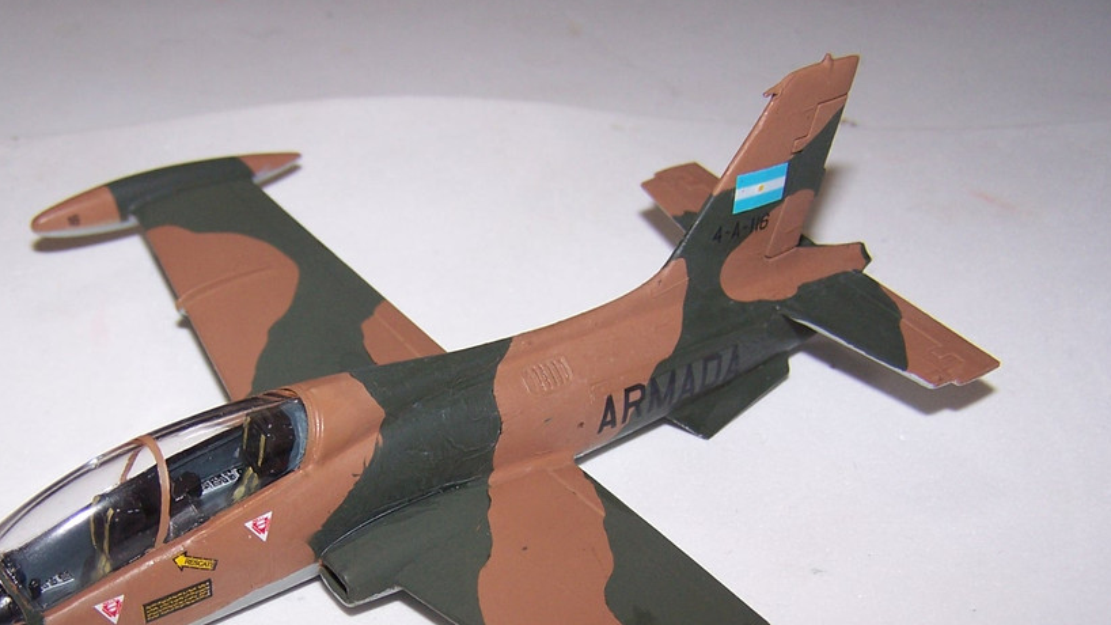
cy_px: 538
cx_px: 397
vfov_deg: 21.8
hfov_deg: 38.2
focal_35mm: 54
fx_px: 1591
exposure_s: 1/60
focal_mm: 6.3
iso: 80
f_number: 2.8
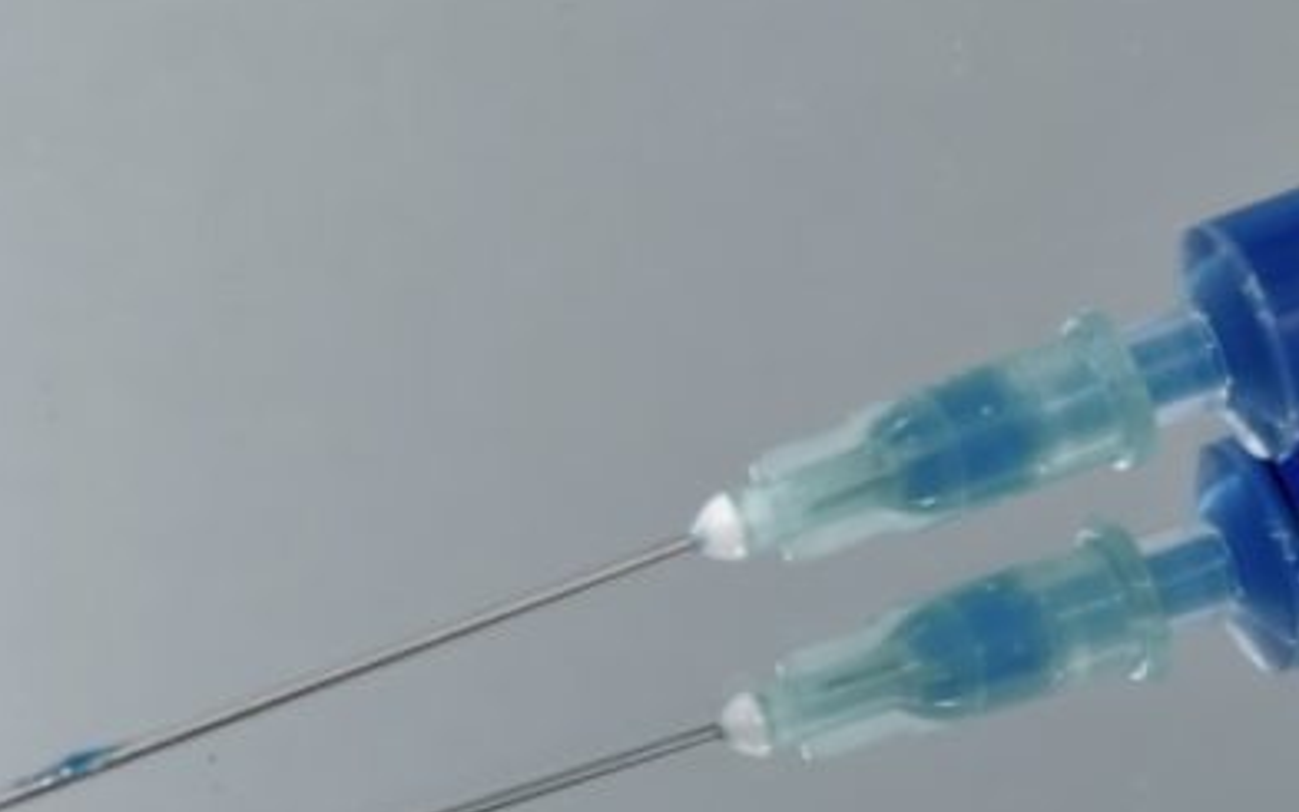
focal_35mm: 167
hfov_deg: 12.3
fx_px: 5912
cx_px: 1543
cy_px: 312
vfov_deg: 7.9
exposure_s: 1/40
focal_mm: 40
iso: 100
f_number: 14
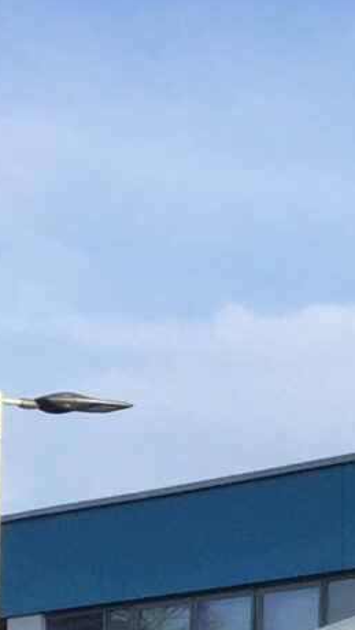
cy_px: 937
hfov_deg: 6.3
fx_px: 2943
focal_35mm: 176
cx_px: 1131
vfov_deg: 11.7
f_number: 2.2
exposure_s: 1/1276
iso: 32
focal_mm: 4.15
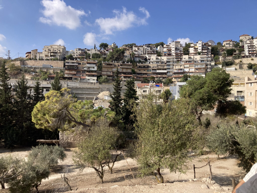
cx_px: 128
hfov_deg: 63.4
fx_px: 208
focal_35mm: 28
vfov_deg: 49.7
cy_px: 96
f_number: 1.8
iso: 20
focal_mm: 3.99
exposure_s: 1/1715
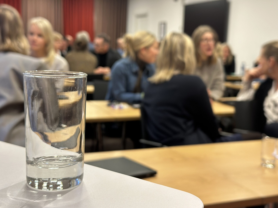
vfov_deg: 30.3
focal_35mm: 48
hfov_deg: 39.7
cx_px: 139
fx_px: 385
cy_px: 104
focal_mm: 6.86
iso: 250
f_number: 1.78
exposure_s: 1/50
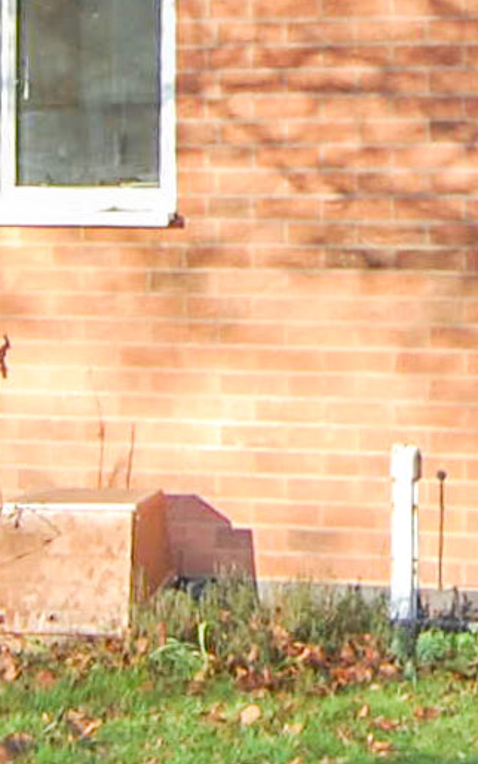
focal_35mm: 125
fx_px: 2605
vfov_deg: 16.0
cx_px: 644
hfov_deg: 10.2
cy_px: -181
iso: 400
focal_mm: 14
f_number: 5
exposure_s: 1/500
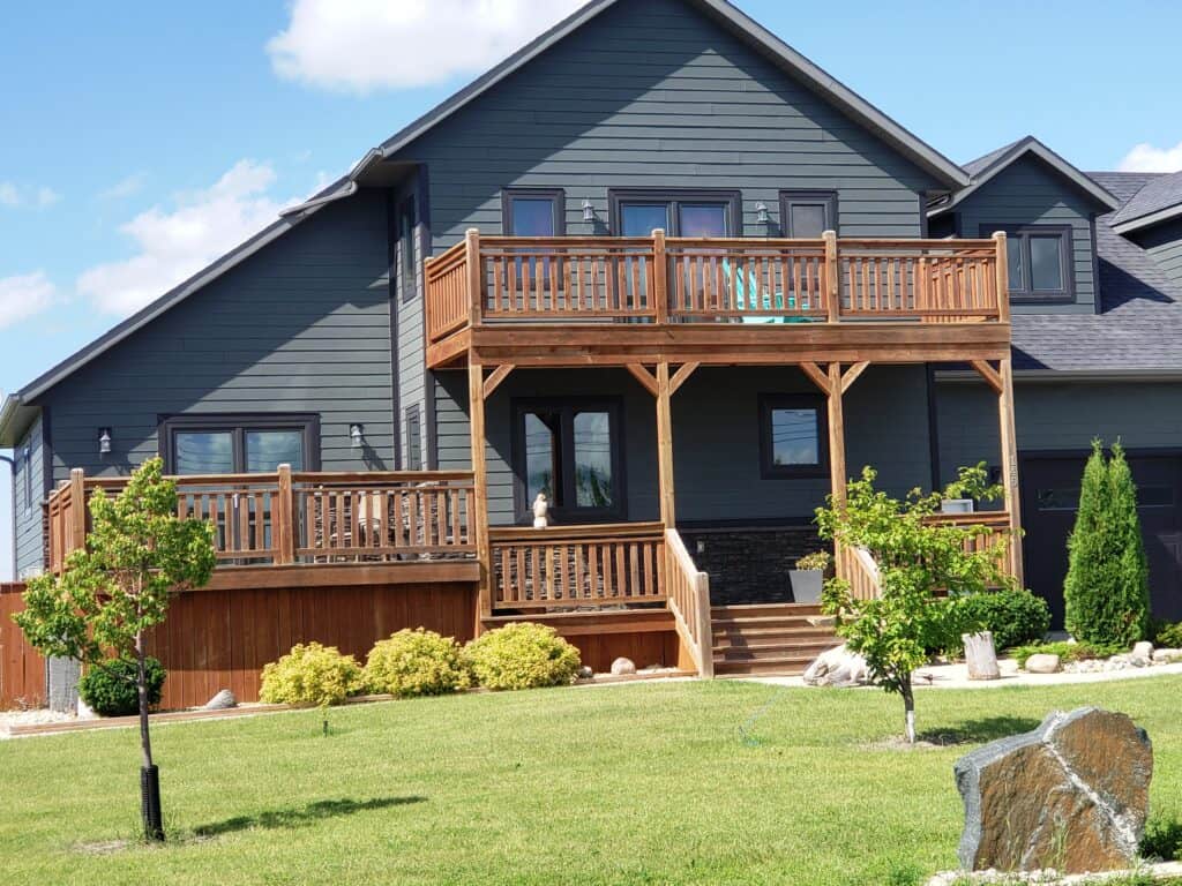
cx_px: 591
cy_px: 443
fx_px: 1776
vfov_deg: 28.0
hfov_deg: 36.8
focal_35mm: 52
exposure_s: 1/433
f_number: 2.4
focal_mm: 6
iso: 32
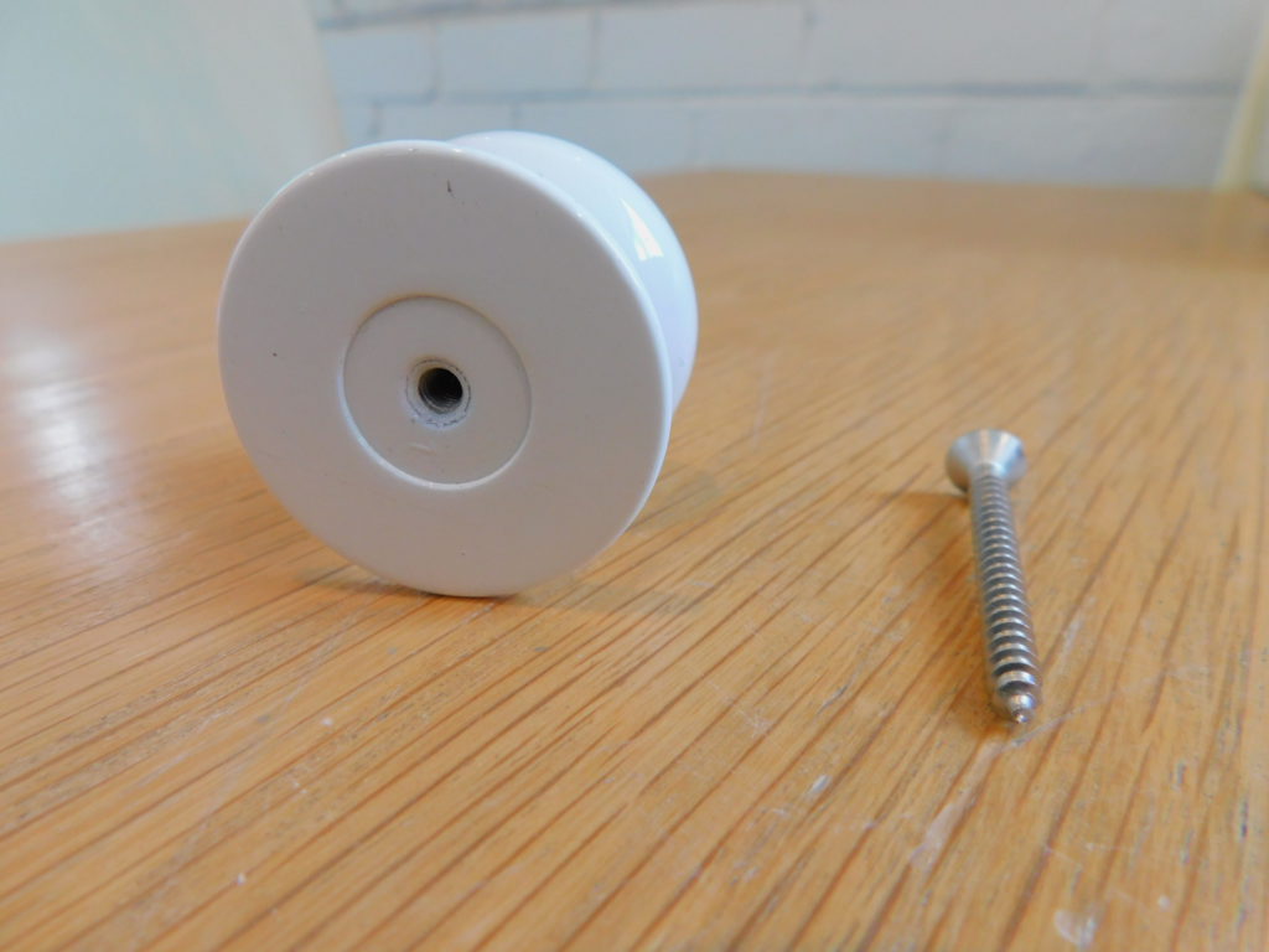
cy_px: 476
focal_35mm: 23
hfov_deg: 73.9
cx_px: 634
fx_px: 843
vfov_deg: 58.9
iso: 160
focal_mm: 4
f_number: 3
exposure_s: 1/30
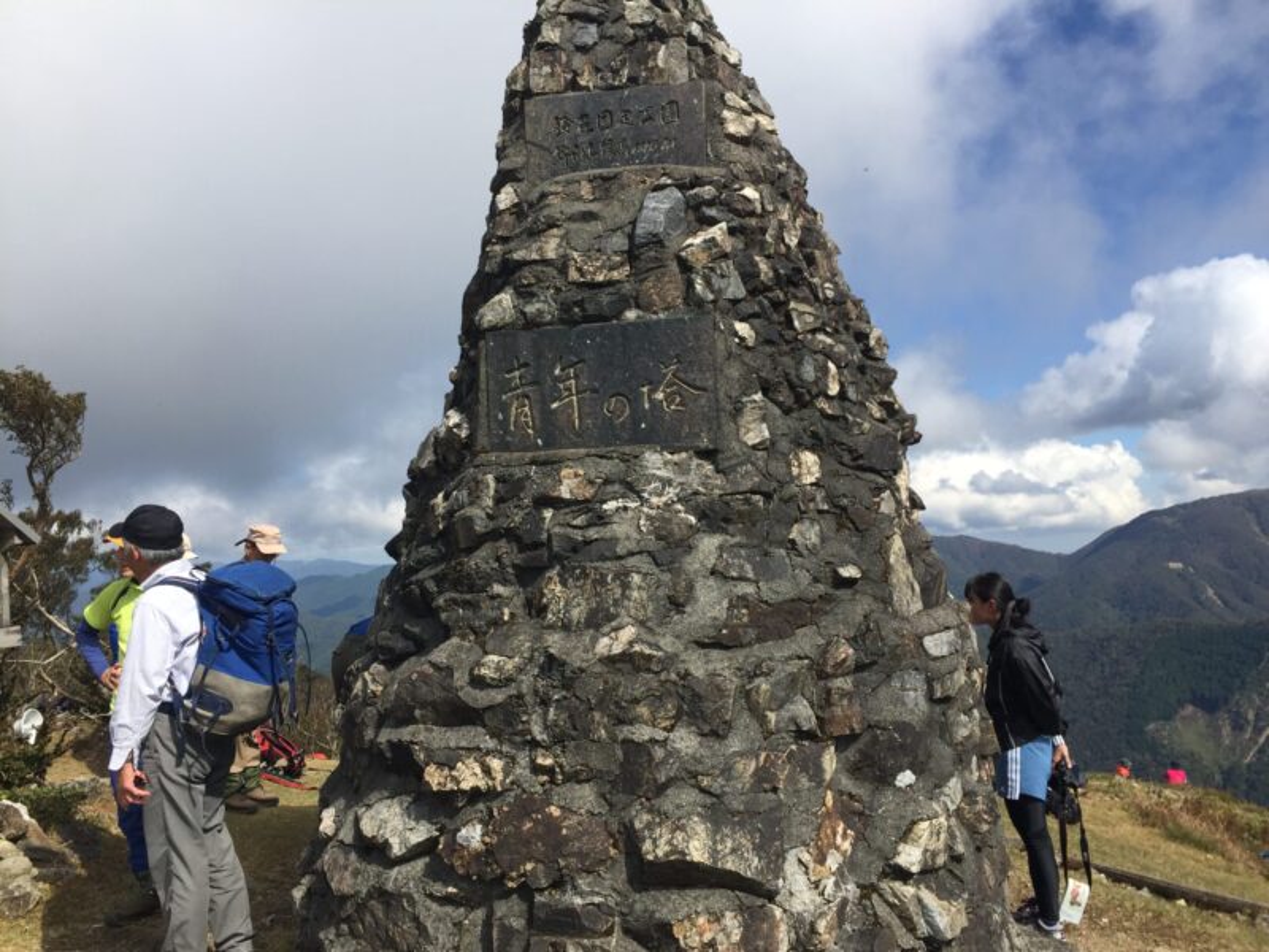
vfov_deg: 48.2
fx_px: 1063
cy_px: 476
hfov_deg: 61.7
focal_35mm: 29
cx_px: 634
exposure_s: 1/2083
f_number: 2.2
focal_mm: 4.15
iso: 32
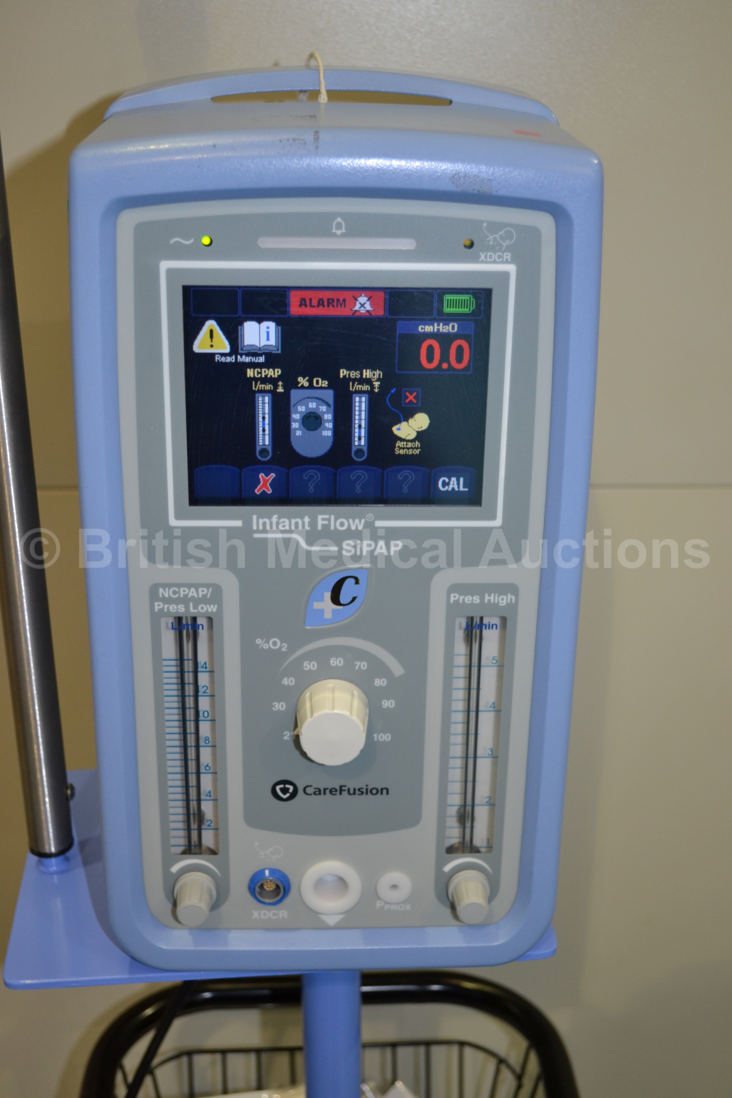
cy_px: 549
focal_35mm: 45
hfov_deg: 29.9
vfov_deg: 43.6
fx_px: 1372
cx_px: 366
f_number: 4.5
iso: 560
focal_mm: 30
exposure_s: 1/60
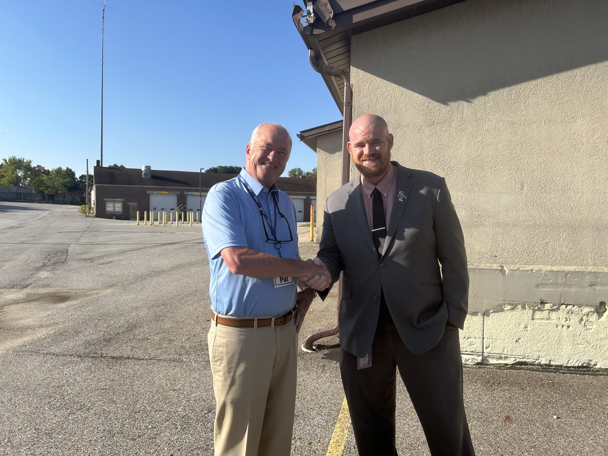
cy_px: 228
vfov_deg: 53.1
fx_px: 457
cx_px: 304
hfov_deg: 67.3
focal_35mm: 26
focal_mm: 5.7
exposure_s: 1/2299
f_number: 1.5
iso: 50
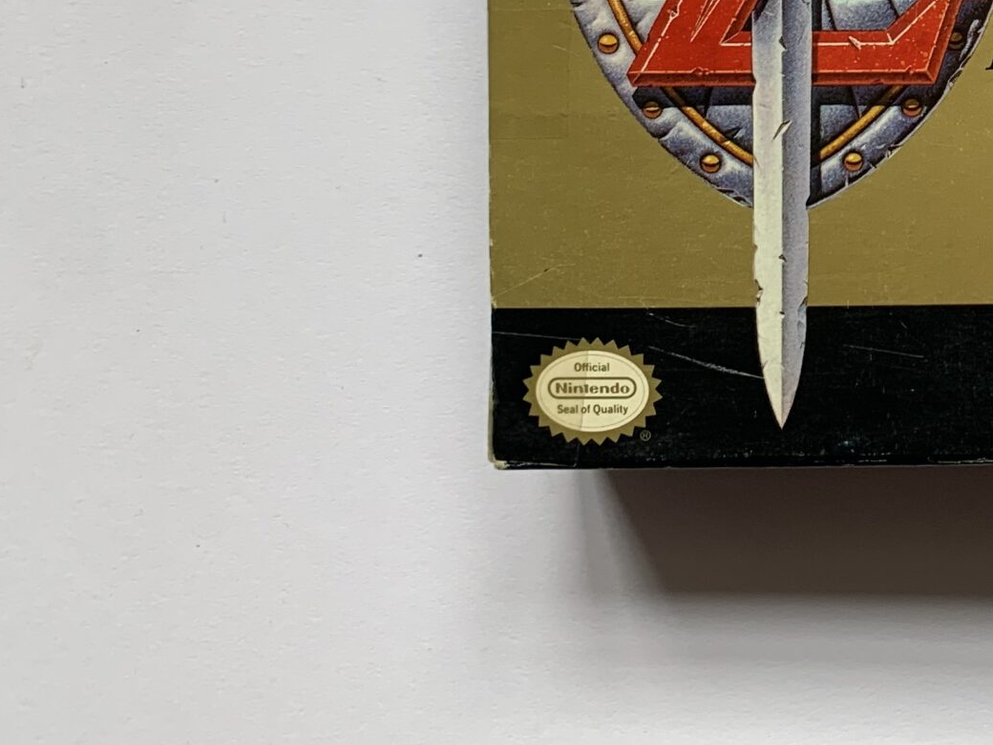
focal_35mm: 64
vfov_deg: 21.9
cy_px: -34
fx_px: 1836
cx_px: 1200
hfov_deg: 26.7
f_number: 1.8
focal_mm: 4.25
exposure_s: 1/121
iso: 64
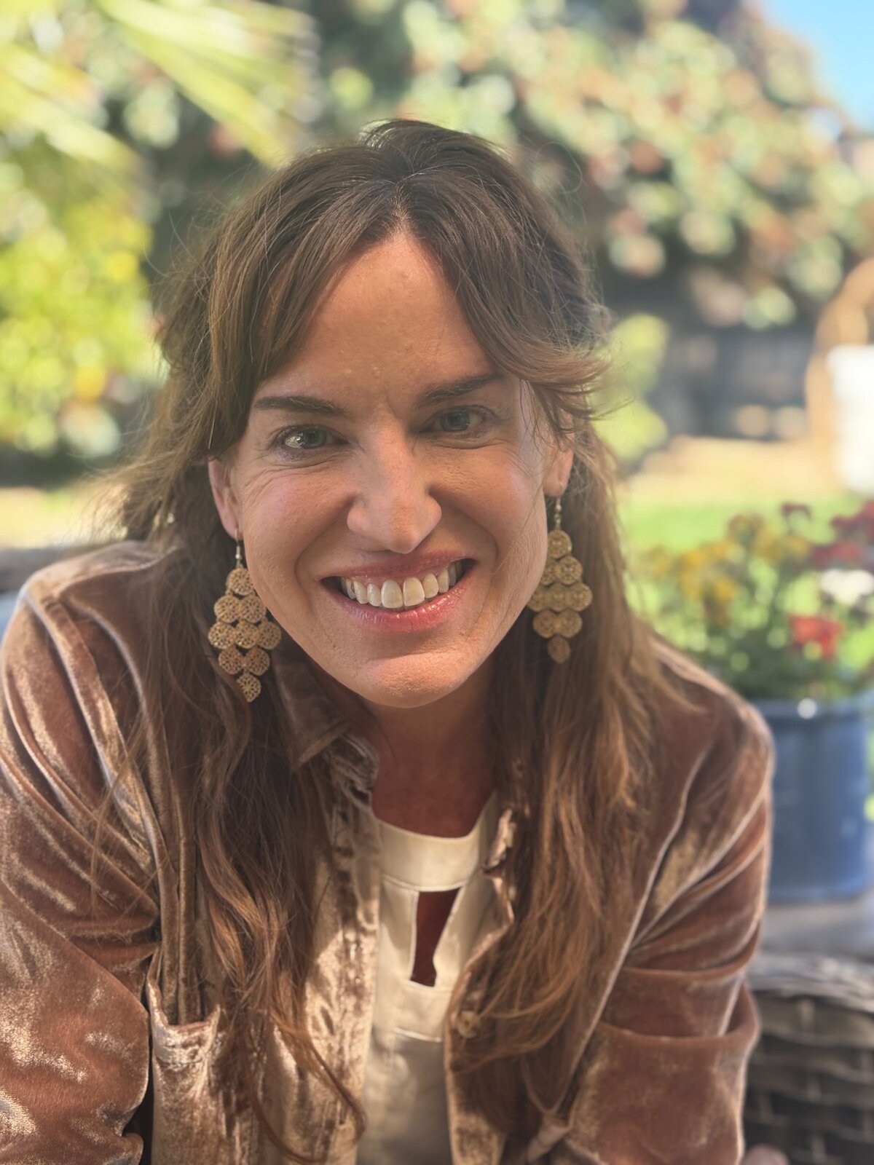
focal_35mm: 52
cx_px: 437
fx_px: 1751
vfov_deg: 36.8
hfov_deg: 28.0
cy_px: 582
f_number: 1.6
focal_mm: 5.96
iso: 40
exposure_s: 1/172
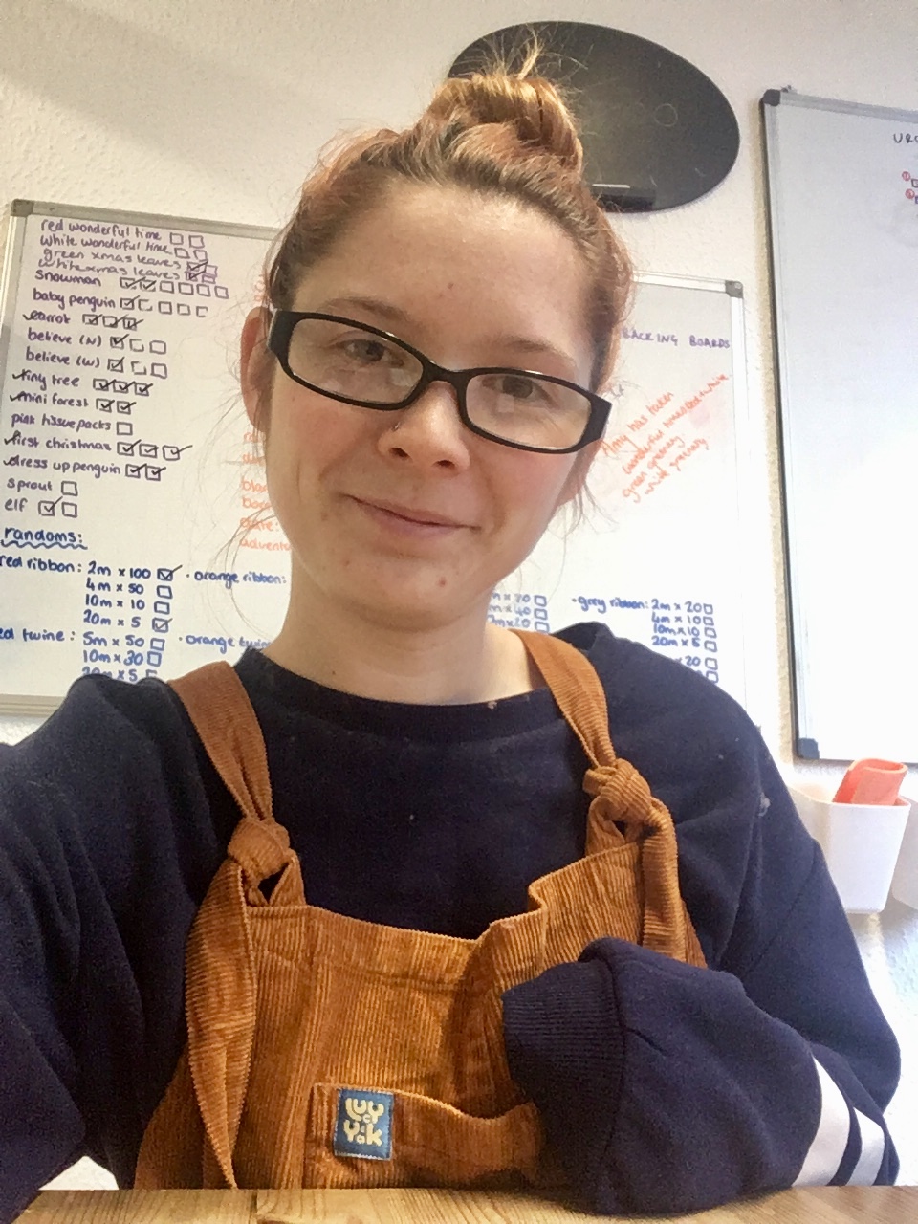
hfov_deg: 45.4
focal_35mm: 31
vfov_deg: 58.4
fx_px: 1096
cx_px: 459
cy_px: 612
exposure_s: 1/33
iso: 200
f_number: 2.4
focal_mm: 2.15
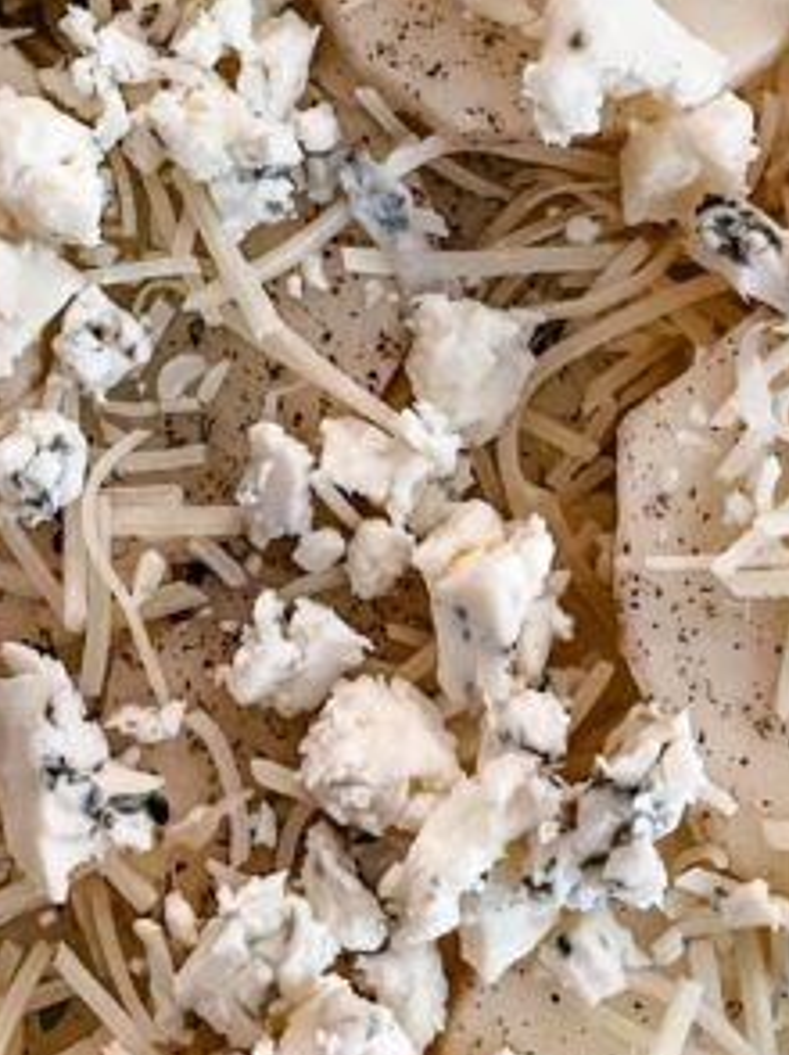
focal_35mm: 72
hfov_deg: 20.3
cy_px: 45
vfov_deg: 25.9
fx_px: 2191
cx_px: 255
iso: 500
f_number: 1.6
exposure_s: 1/60
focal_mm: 4.2
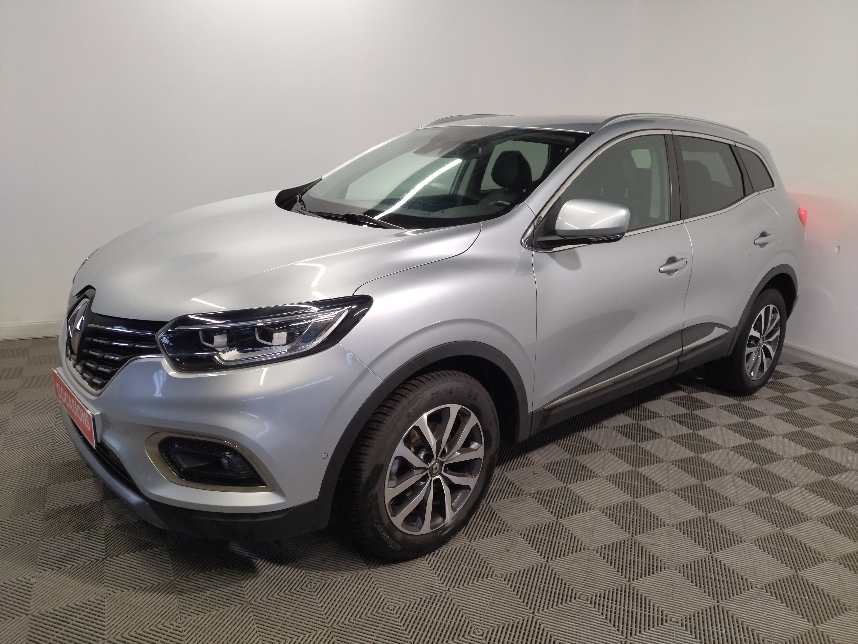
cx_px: 429
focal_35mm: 27
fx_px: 669
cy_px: 322
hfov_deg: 65.3
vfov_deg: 51.4
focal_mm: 4.74
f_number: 1.79
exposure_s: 1/100
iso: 123
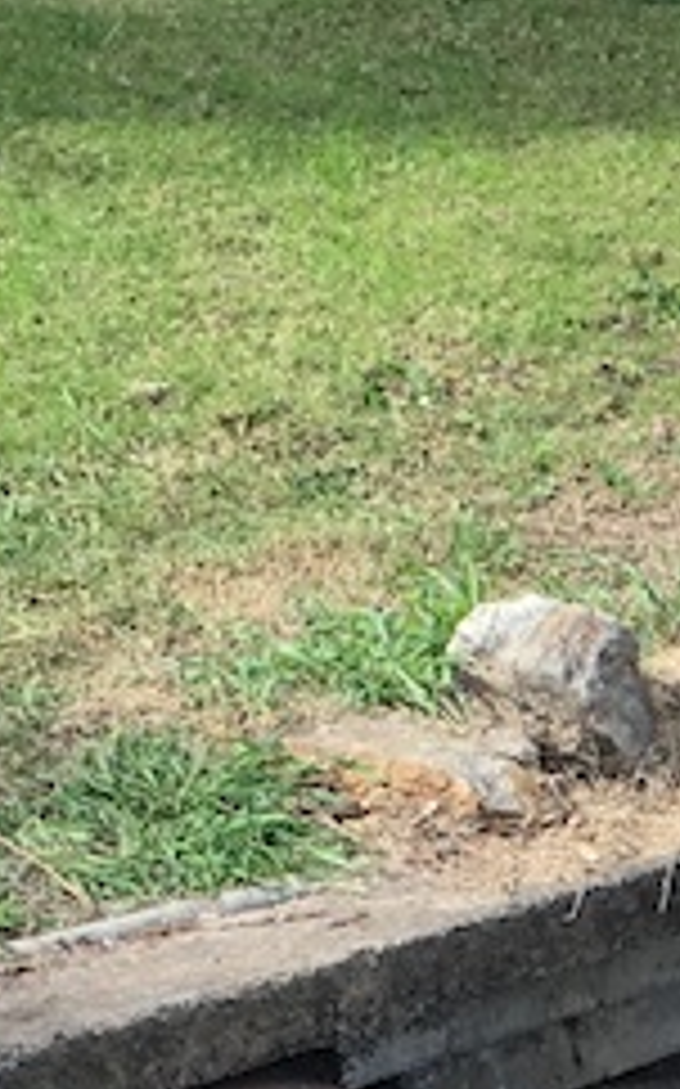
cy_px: 1773
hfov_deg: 9.4
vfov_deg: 14.0
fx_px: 4067
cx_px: 820
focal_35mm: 137
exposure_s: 1/574
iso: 25
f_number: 2.2
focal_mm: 4.15
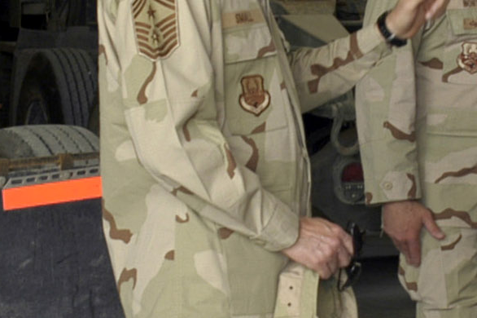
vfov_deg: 6.4
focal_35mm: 215
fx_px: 2847
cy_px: 141
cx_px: 272
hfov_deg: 9.6
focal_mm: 28
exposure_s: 1/60
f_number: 8
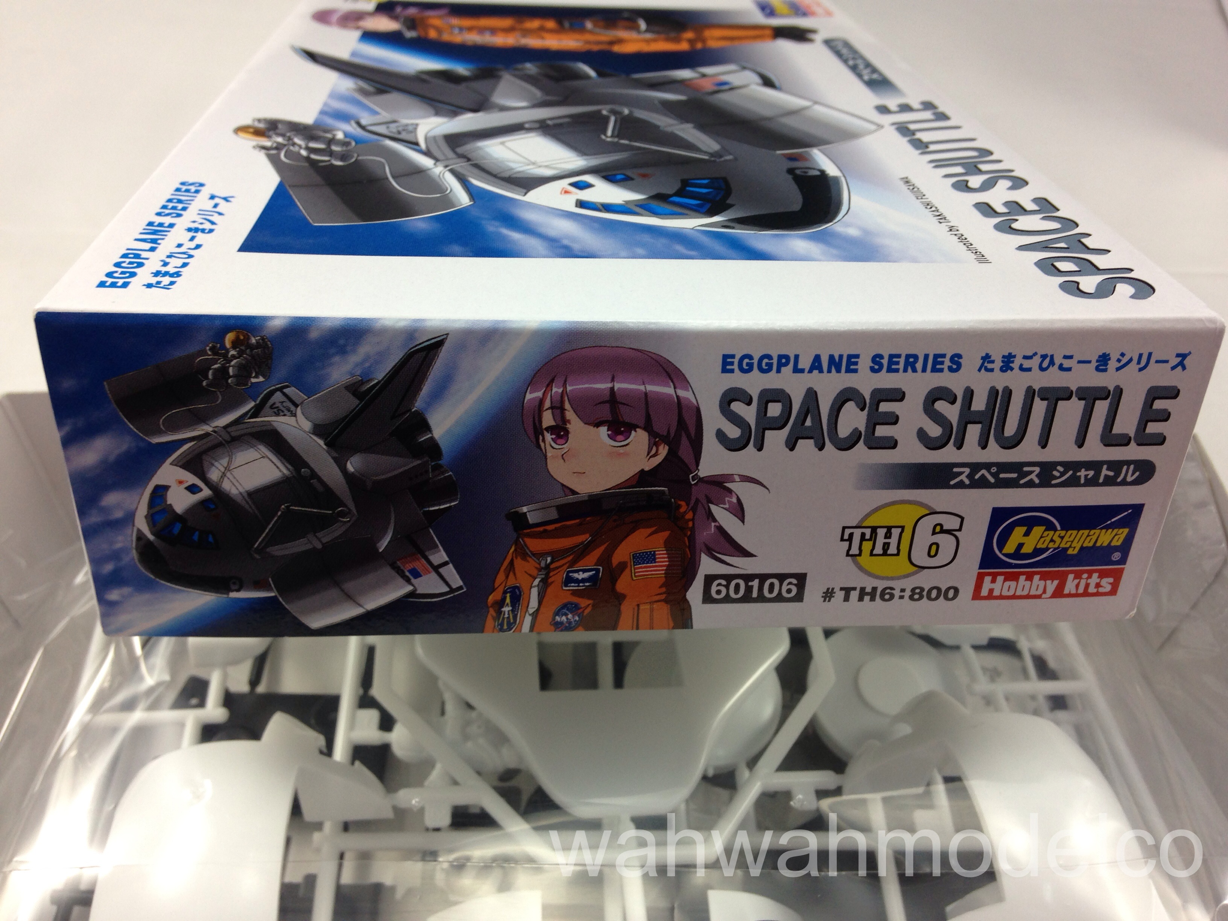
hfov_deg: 55.4
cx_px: 614
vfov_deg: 42.9
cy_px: 460
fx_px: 1171
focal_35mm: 33
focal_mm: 4.13
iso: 50
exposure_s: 1/40
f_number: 2.4
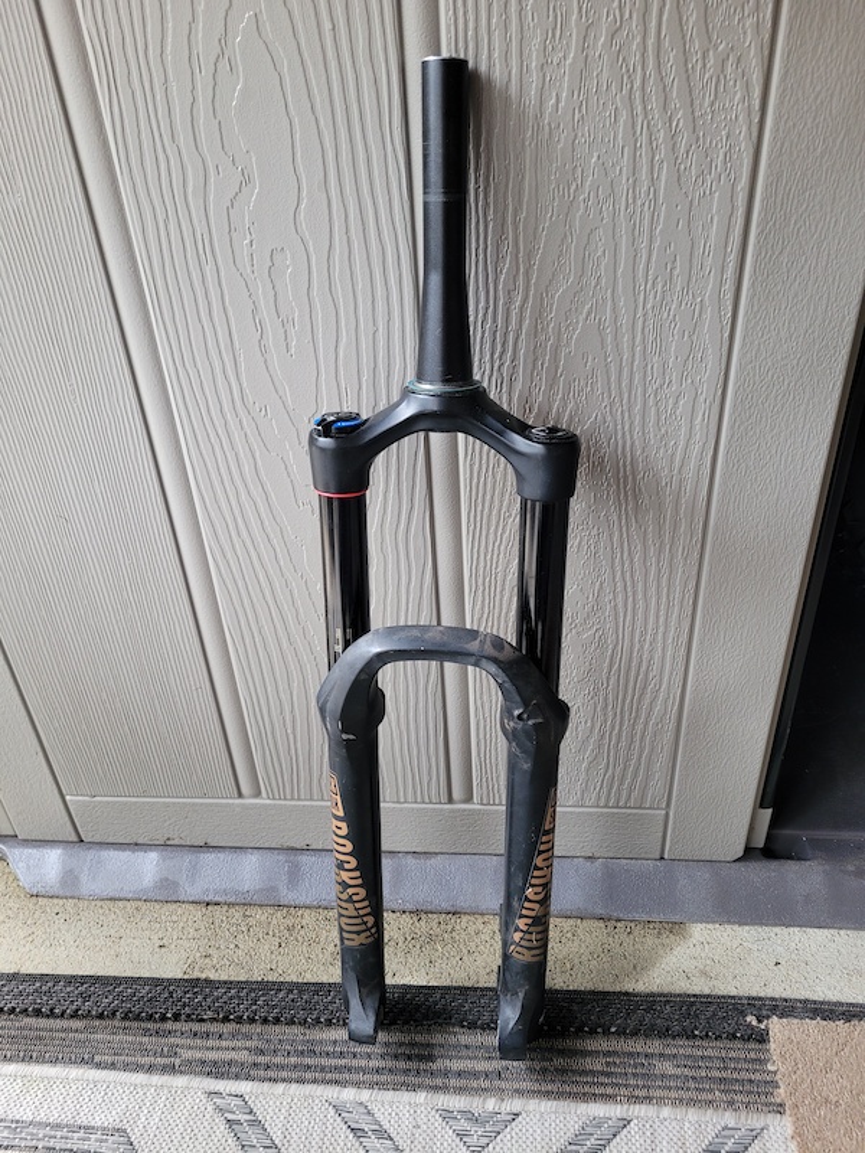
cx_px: 432
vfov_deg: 67.3
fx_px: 866
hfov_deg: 53.1
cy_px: 576
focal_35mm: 26
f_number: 1.8
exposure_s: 1/50
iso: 250
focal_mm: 5.4
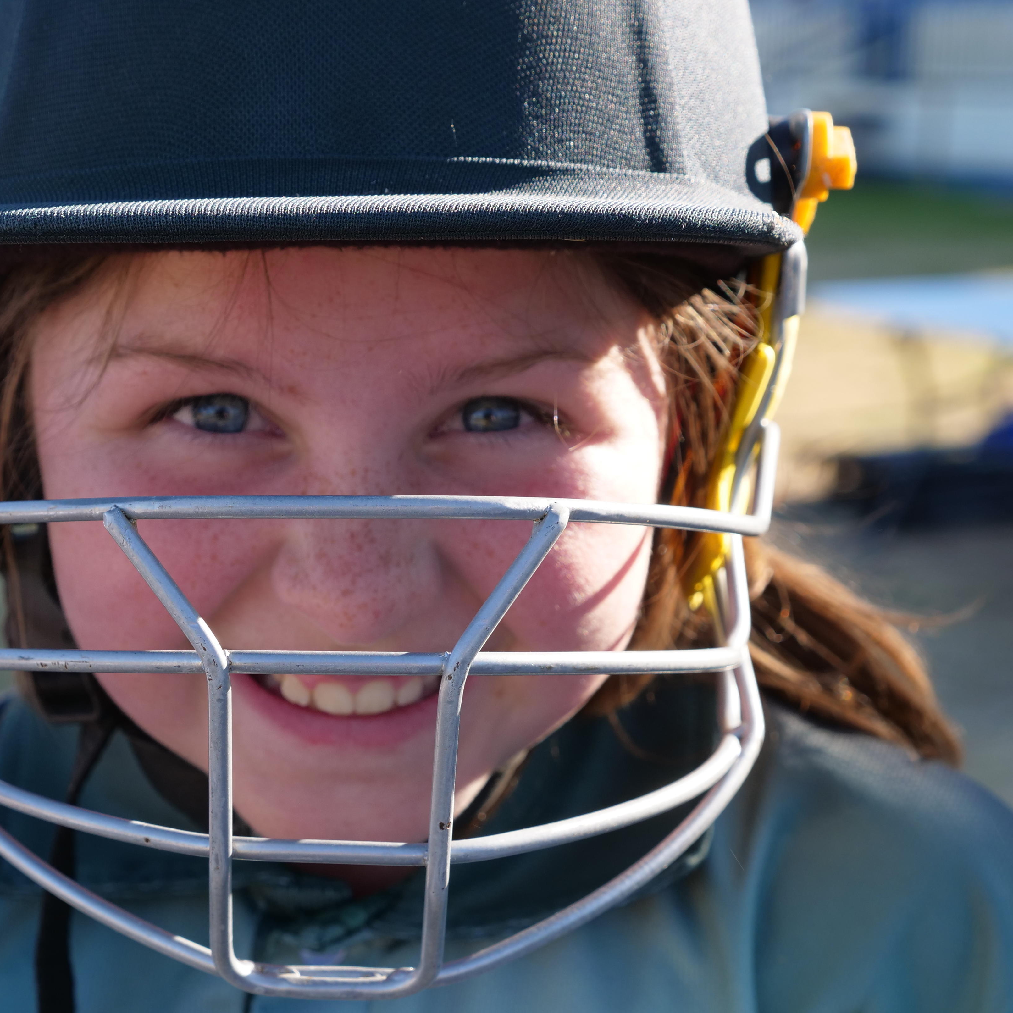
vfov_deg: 18.1
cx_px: 352
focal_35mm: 96
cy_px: 549
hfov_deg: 18.1
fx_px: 3178
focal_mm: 35
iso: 200
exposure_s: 1/400
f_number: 5
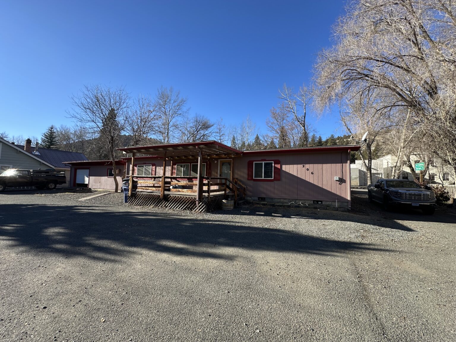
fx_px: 184
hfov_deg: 102.1
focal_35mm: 14
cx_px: 228
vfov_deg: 85.7
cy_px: 171
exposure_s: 1/707
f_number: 2.2
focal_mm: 2.22
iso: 40
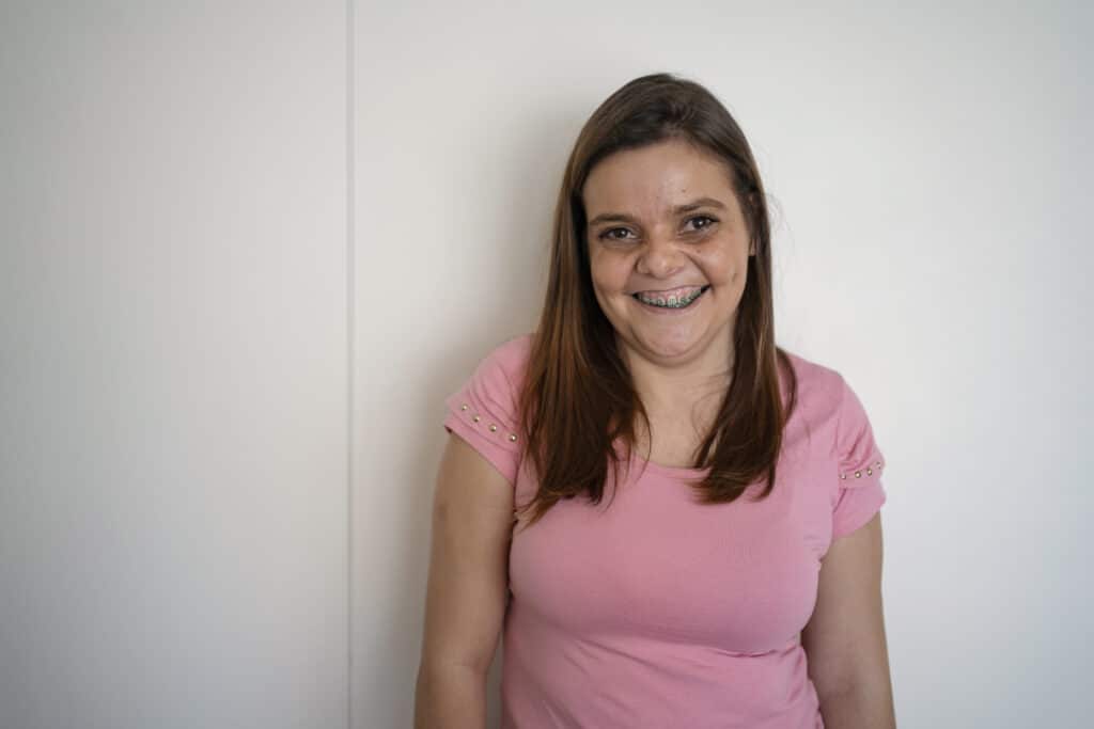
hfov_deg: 54.4
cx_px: 547
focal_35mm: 35
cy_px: 364
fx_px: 1064
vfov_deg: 37.9
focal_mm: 35
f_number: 1.8
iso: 160
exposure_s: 1/200
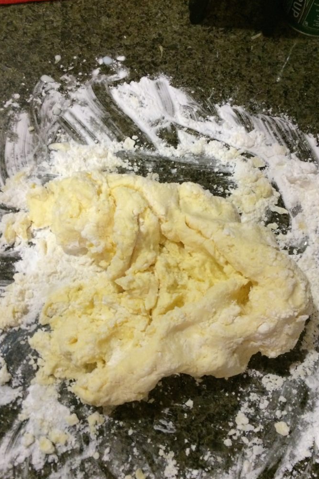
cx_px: 153
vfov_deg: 60.3
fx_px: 412
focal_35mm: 31
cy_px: 238
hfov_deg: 42.3
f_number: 2.2
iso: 250
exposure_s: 1/30
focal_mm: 4.15
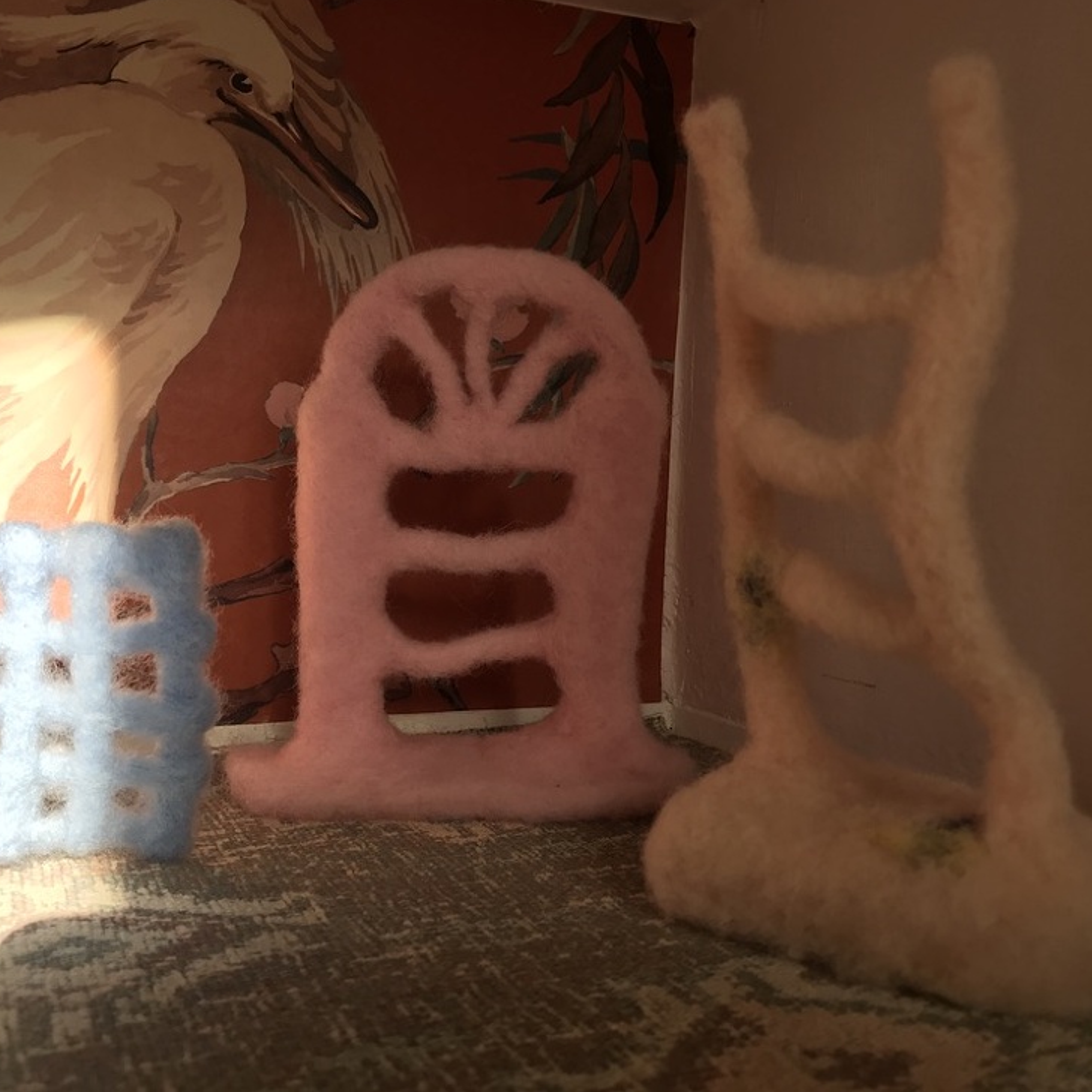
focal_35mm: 34
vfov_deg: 48.4
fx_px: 1213
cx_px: 488
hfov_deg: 48.4
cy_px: 531
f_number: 1.8
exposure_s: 1/553
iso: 20
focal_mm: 3.99
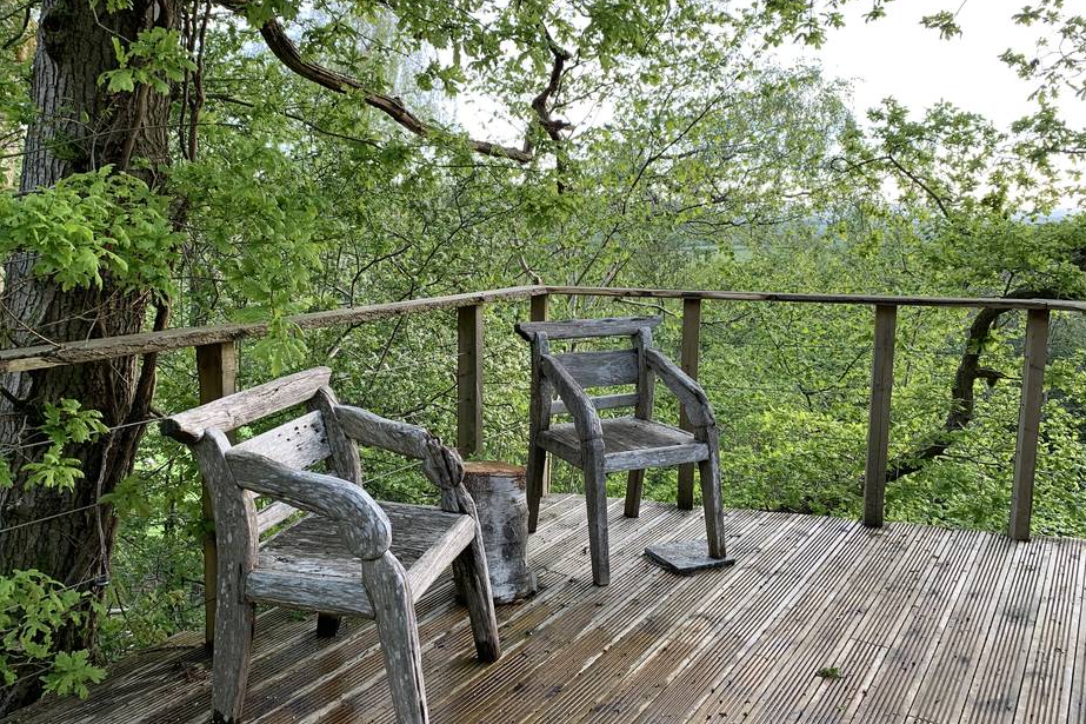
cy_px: 347
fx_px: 905
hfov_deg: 61.9
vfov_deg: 43.6
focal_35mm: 30
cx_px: 507
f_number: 1.8
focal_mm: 4.25
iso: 64
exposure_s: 1/121
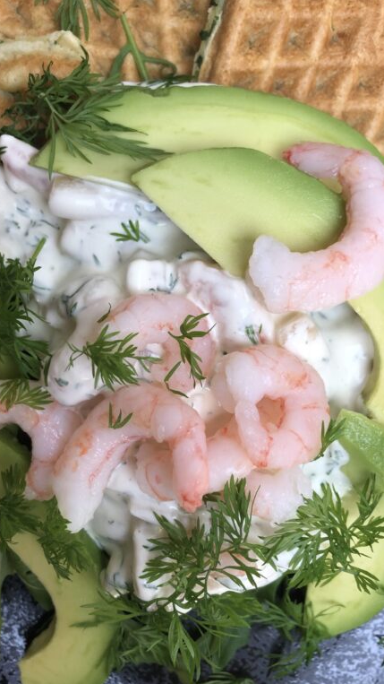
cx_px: 183
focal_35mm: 32
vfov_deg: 61.0
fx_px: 579
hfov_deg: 36.7
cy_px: 357
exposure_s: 1/33
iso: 25
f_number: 1.8
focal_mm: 4
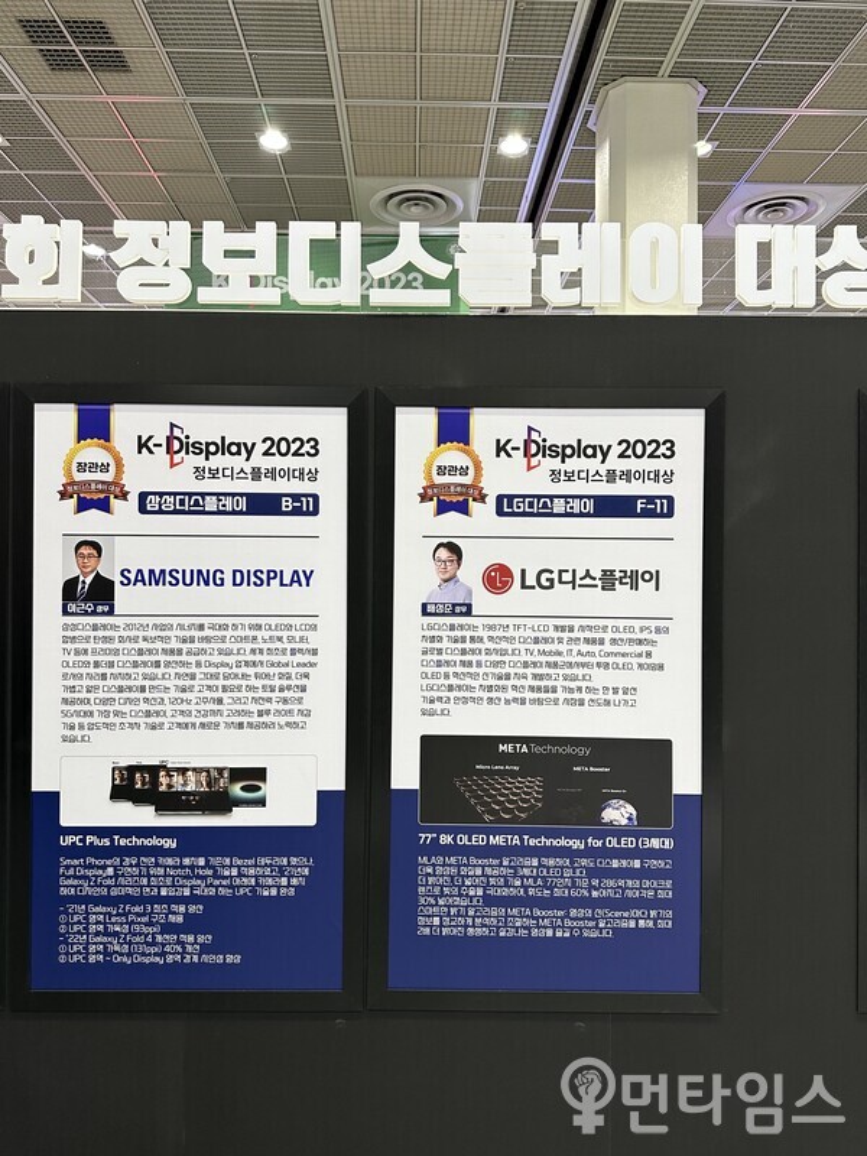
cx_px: 434
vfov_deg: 71.6
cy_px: 578
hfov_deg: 56.8
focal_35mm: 24
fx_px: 801
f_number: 1.78
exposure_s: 1/120
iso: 200
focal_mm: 6.86
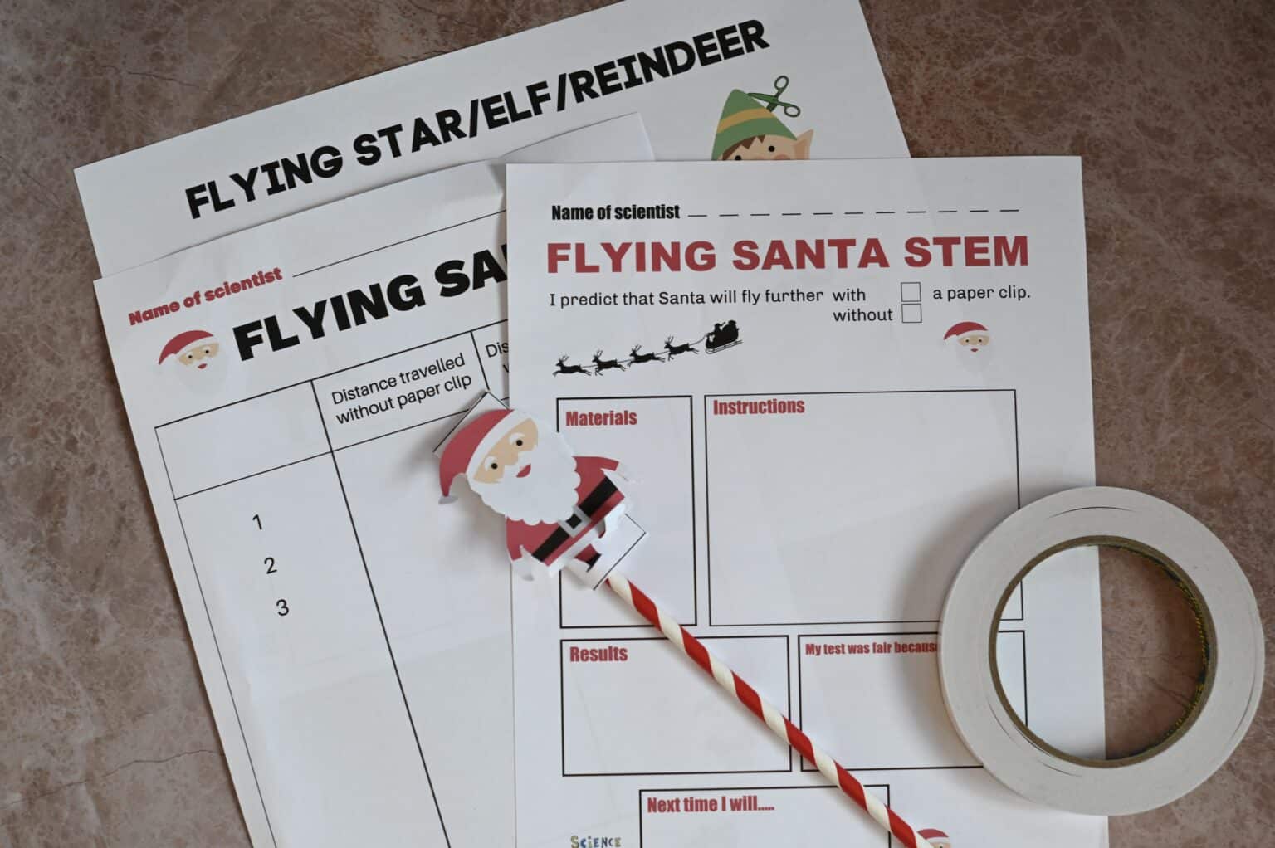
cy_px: 424
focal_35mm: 50
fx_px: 1770
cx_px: 638
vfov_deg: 27.0
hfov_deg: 39.6
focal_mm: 50
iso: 400
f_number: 3.5
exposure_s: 1/250
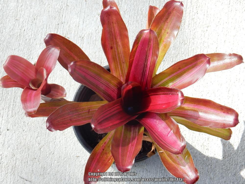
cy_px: 92
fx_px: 984
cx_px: 122
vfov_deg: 10.7
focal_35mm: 139
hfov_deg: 14.2
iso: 125
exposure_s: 1/50
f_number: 6
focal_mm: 24.7
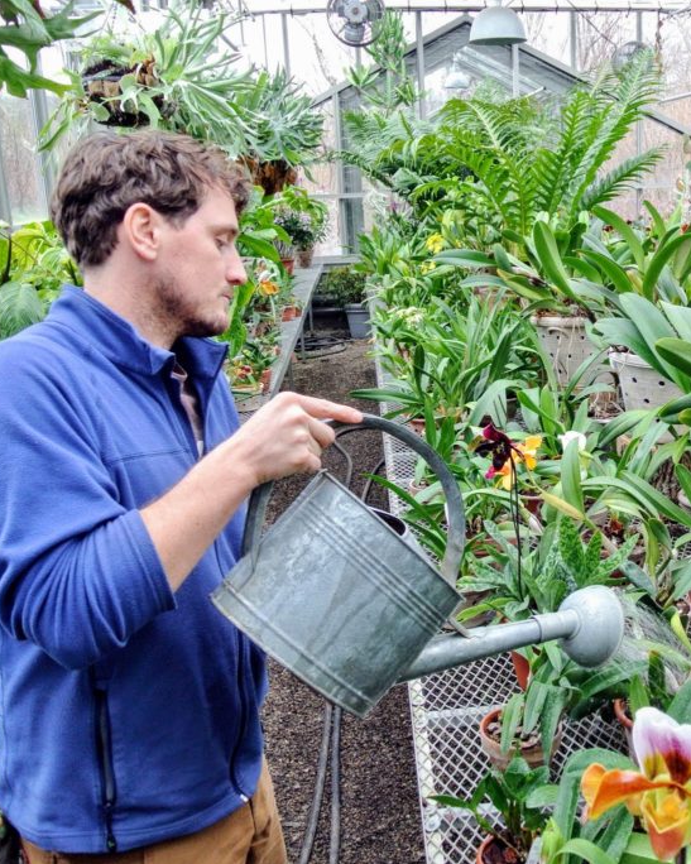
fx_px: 972
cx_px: 537
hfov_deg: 37.9
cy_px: 432
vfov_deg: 47.9
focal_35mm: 38
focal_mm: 10
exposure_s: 1/60
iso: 360
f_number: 3.5
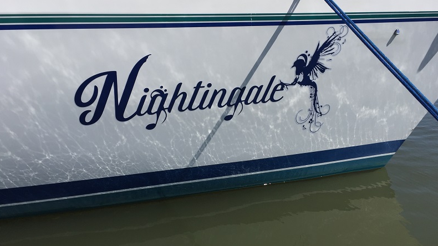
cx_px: 219
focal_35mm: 32
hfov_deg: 61.0
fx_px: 372
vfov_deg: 36.6
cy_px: 117
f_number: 2.2
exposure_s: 1/2825
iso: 32
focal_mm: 4.15
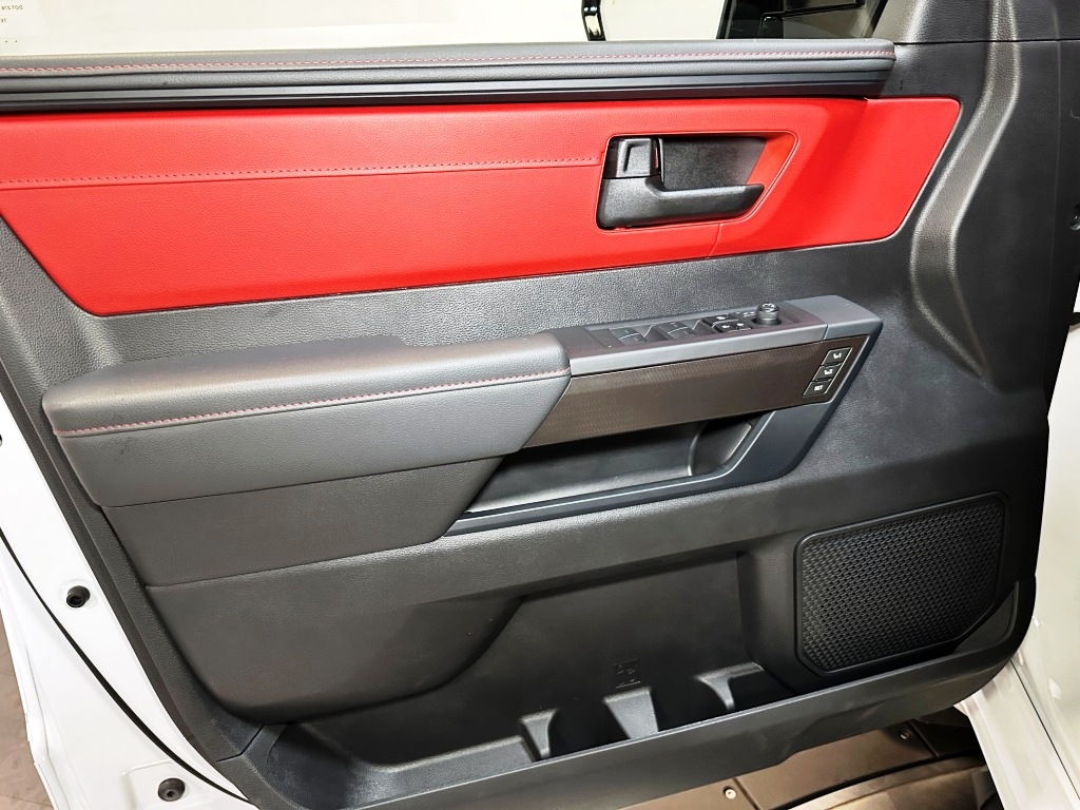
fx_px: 749
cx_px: 540
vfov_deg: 56.8
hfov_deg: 71.6
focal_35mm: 24
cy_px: 405
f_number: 1.78
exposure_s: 1/40
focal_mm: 6.86
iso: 640
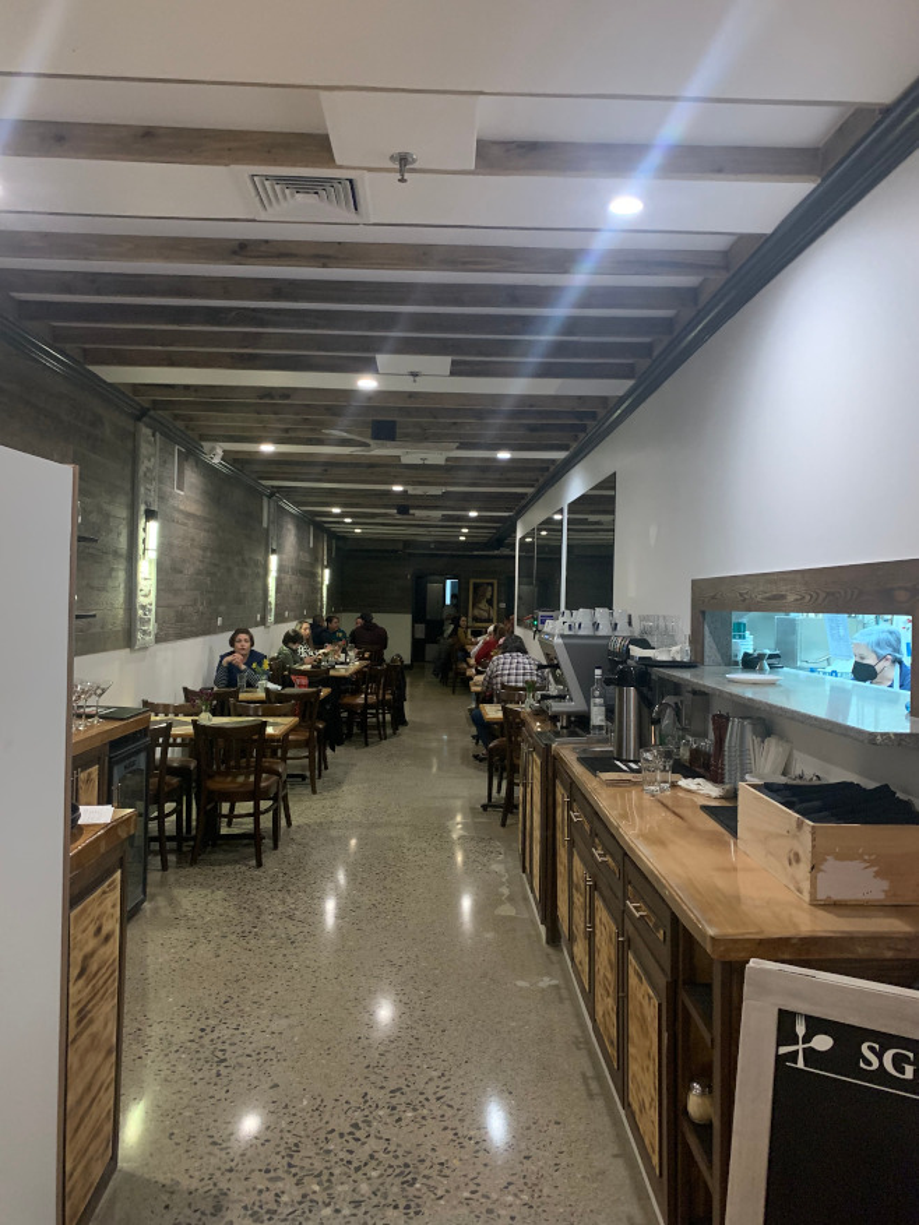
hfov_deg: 53.1
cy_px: 612
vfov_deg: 67.3
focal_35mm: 26
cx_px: 460
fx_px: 920
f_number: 1.8
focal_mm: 4.25
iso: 500
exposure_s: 1/30
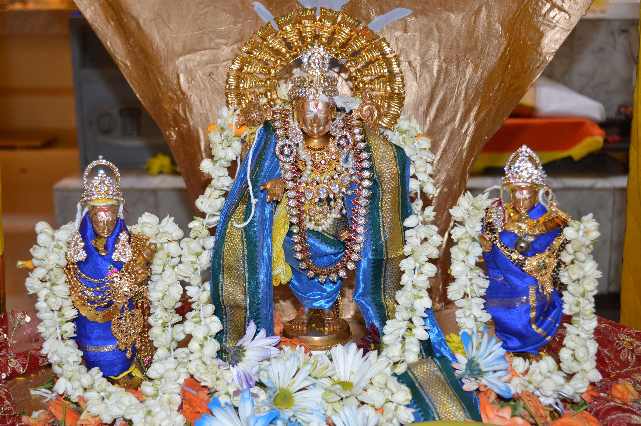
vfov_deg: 26.4
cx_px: 320
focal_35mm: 51
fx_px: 907
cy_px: 213
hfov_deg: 38.9
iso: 400
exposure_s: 1/60
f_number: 5
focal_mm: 34
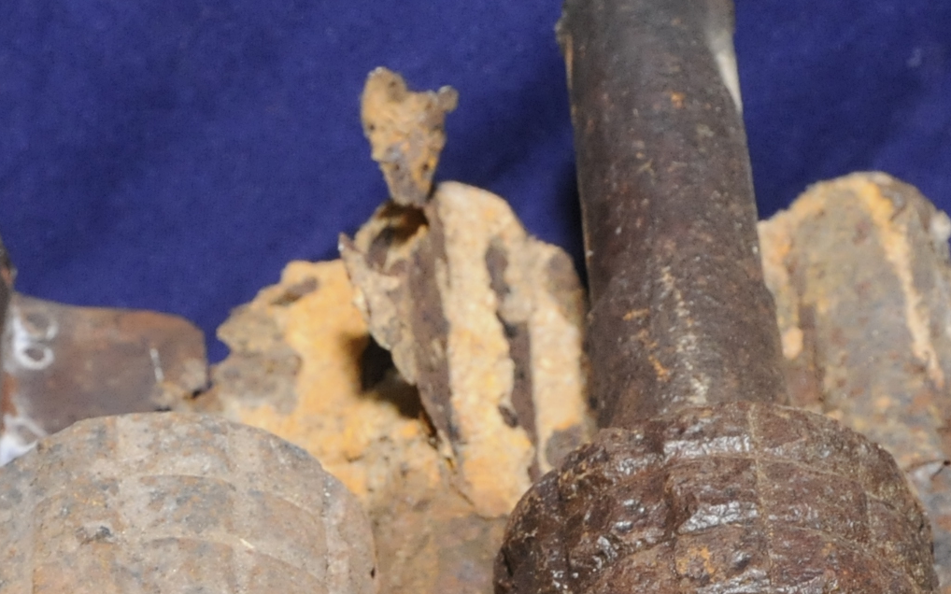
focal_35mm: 150
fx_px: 3877
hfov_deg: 14.0
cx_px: 433
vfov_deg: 8.6
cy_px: 820
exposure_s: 1/60
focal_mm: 31
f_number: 7.1
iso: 1000
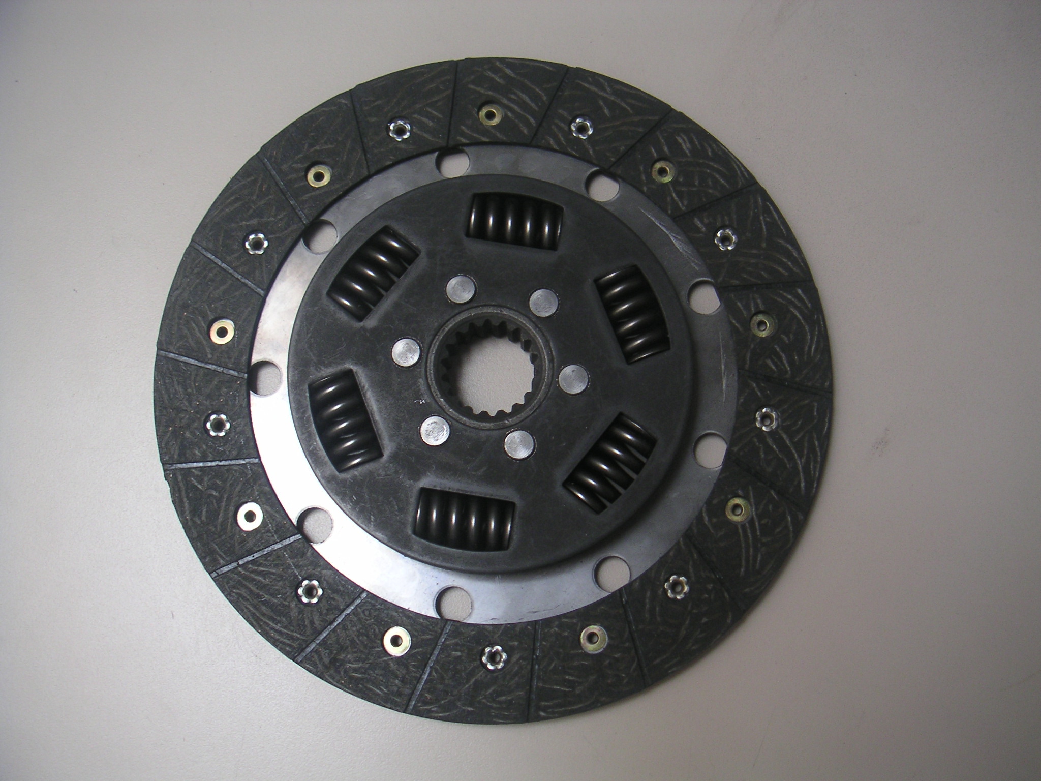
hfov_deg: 49.0
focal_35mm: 38
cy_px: 390
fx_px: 1143
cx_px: 520
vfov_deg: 37.7
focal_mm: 6
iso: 50
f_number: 2.8
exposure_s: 1/45
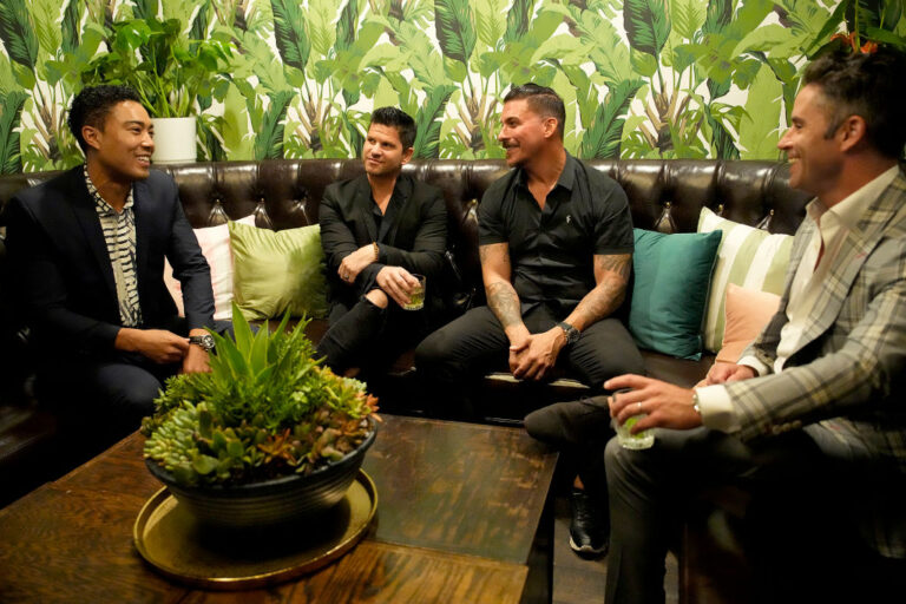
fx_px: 679
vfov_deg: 47.9
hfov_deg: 67.4
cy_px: 302
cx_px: 453
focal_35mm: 27
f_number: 2.8
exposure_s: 1/160
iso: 12800
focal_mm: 27
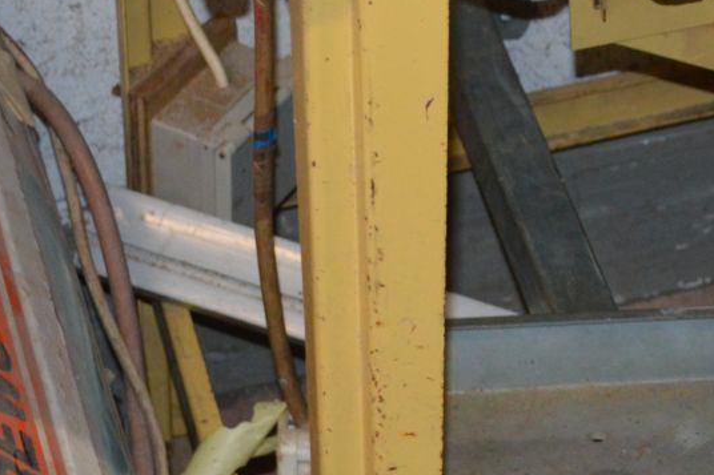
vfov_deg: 7.7
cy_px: -153
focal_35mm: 177
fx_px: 3503
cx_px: 981
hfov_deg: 11.3
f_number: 5
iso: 1000
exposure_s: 1/60
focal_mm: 35
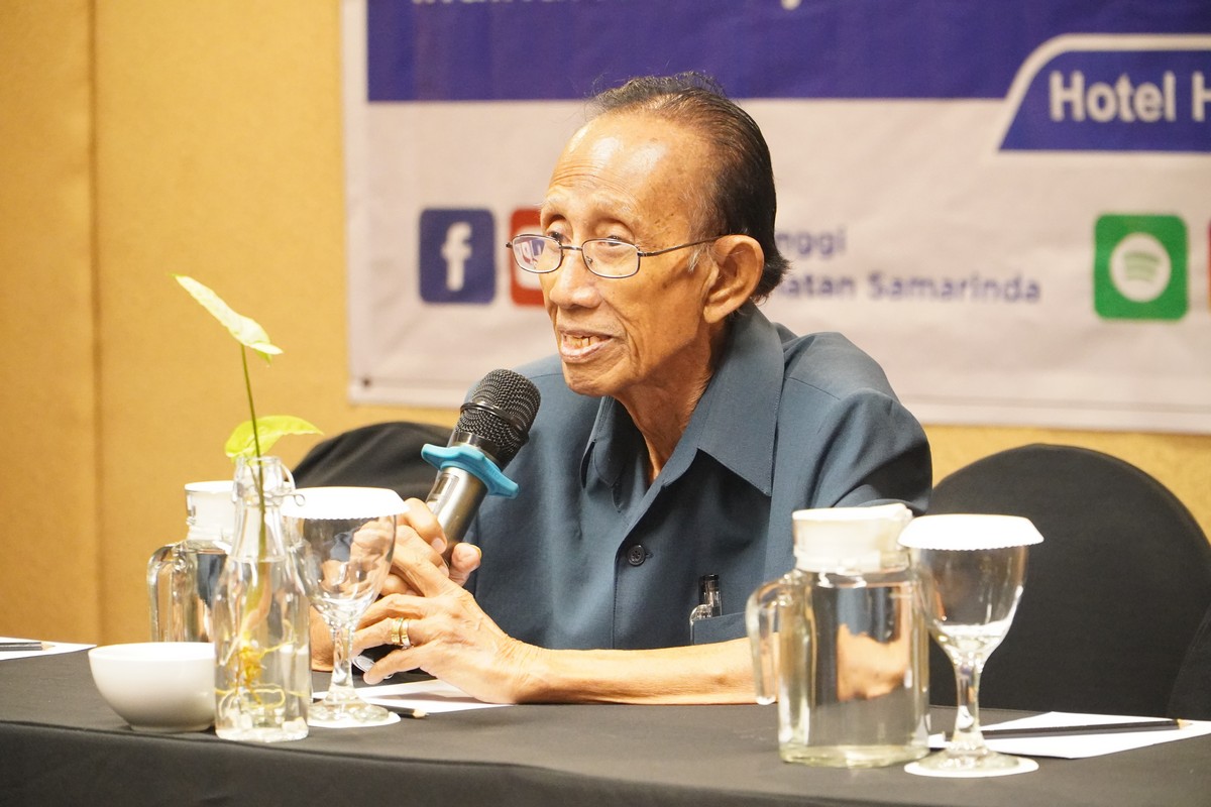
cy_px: 404
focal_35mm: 158
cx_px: 606
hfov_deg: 13.0
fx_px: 5298
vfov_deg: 8.7
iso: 6400
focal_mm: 105
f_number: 4
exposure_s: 1/160
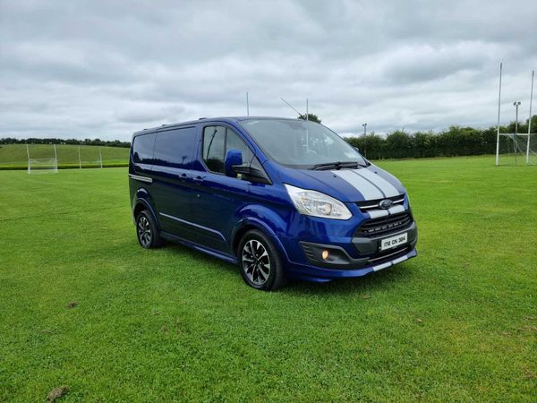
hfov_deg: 71.6
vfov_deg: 56.8
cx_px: 268
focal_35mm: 24
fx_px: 372
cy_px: 202
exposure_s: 1/666
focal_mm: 6.7
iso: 50
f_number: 1.8
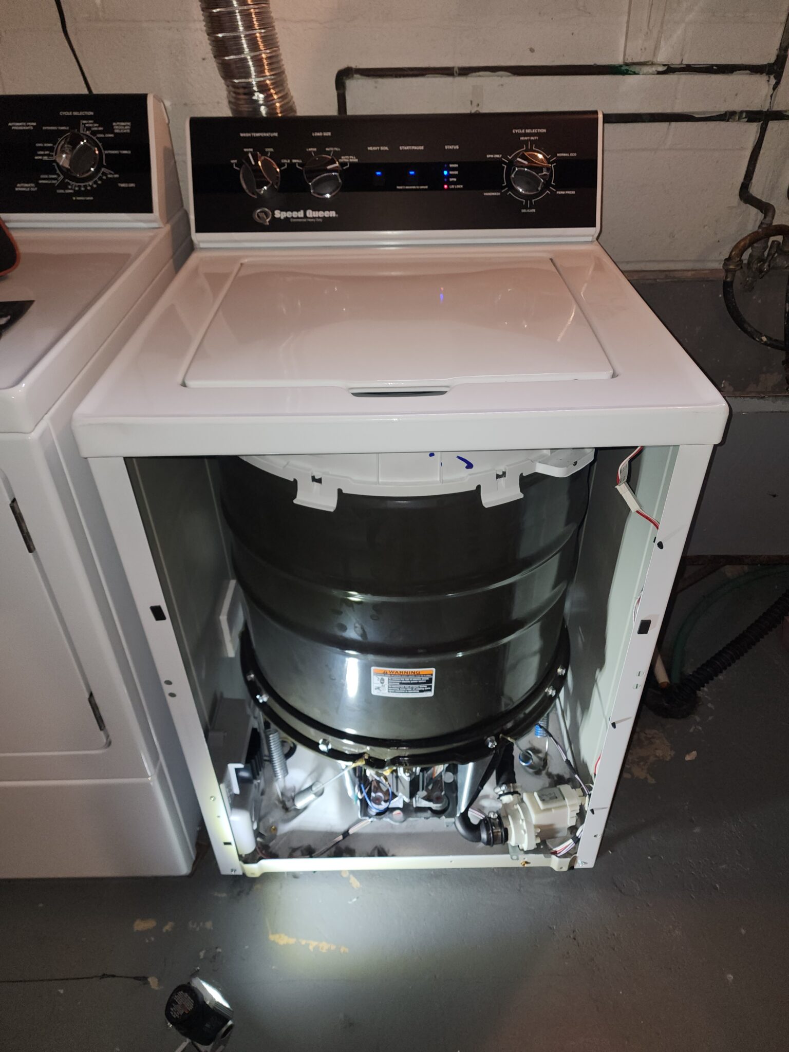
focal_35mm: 23
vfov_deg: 73.9
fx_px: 699
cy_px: 526
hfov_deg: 58.9
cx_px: 394
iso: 100
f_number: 1.8
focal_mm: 6.4
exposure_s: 1/40
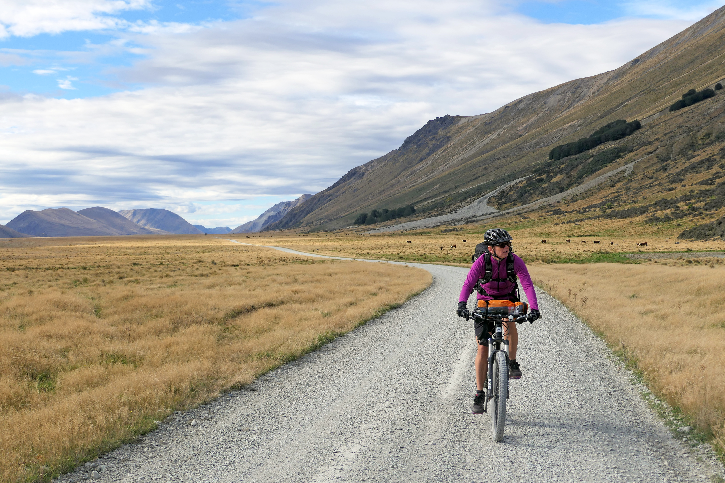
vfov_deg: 29.2
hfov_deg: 42.7
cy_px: 242
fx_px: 926
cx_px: 362
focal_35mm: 46
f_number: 4
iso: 125
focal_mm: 16.9
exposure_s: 1/1000
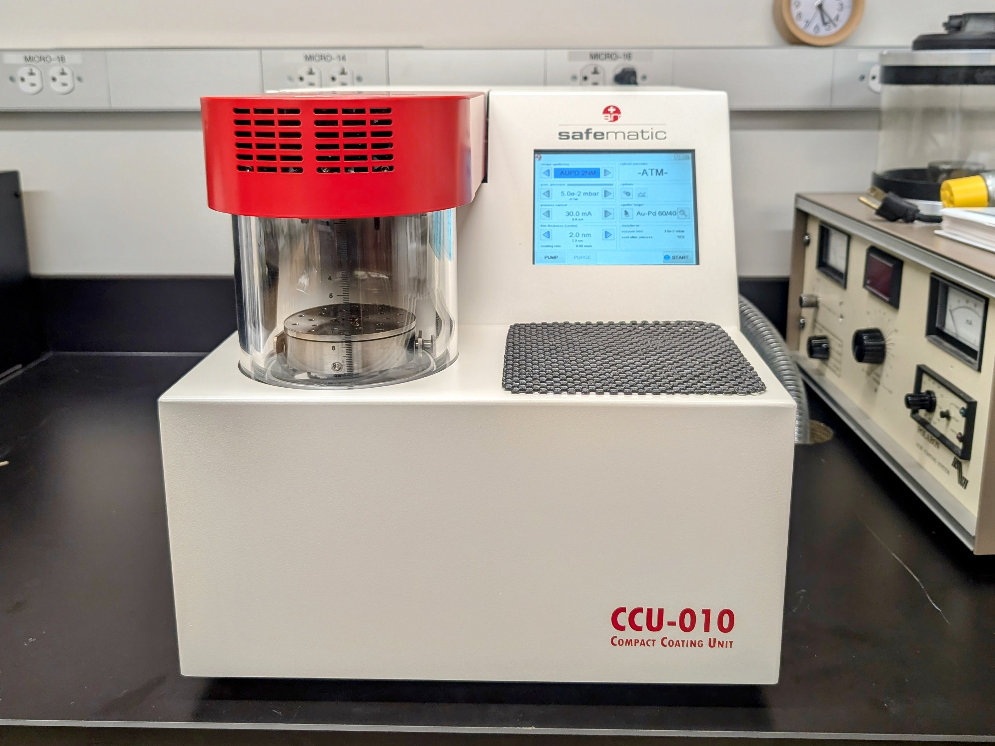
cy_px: 373
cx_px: 498
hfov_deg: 71.6
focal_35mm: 24
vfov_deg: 56.8
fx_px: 690
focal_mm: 6.9
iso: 66
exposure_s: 1/100
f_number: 1.68
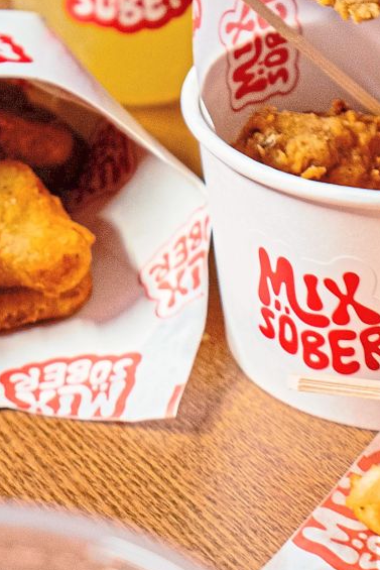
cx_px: 310
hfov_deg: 12.0
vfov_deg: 17.7
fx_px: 1804
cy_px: 88
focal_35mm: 114
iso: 800
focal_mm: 35
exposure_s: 1/50
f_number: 4.5
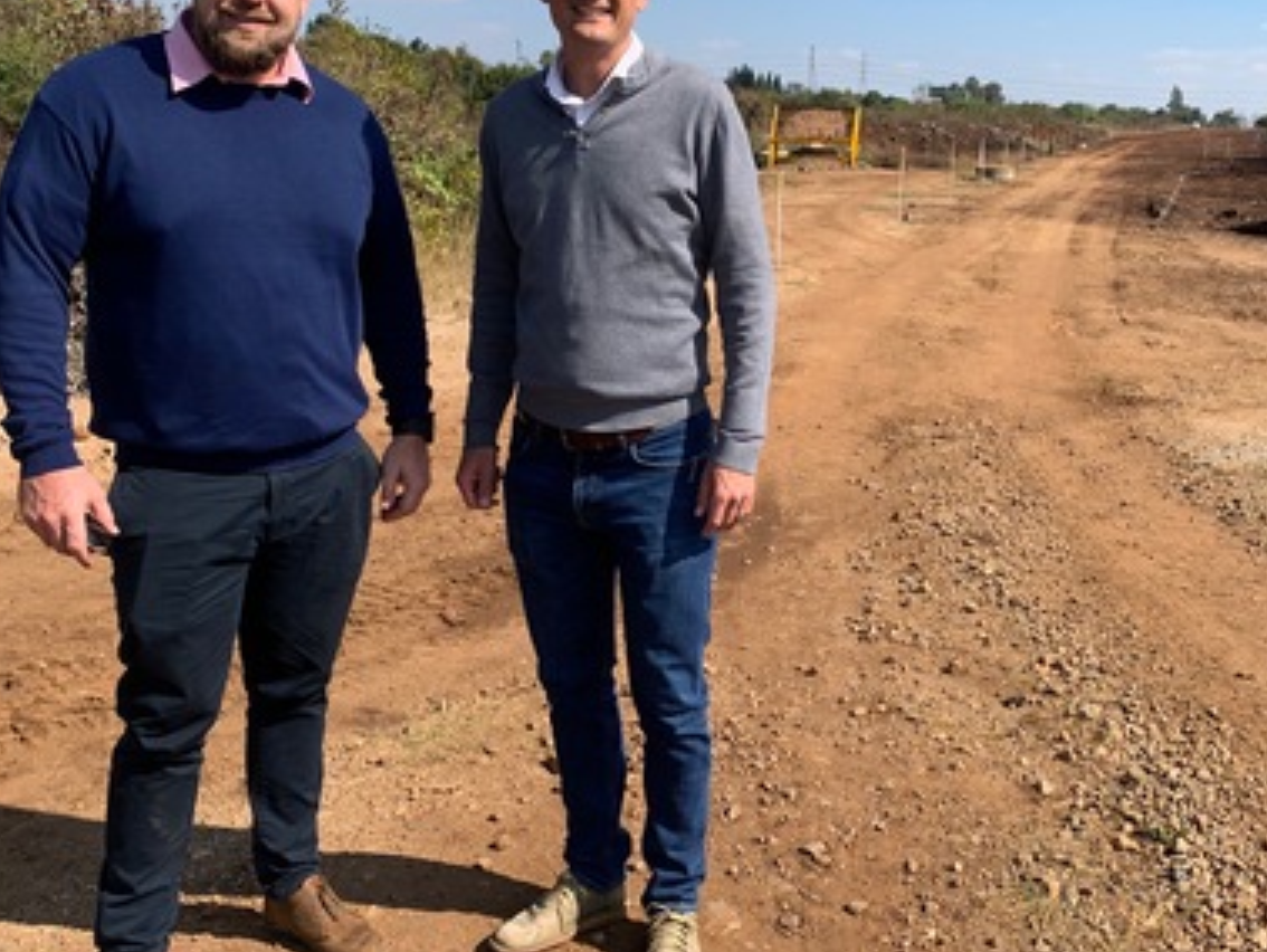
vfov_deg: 39.7
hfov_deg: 50.9
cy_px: 454
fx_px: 1318
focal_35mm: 36
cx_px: 771
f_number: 1.8
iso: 25
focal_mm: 4.25
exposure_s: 1/1812
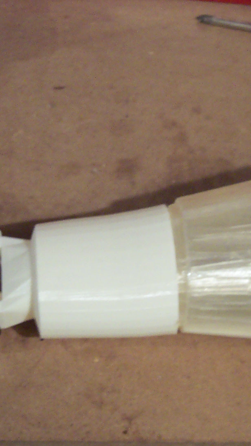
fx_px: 935
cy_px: 230
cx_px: 127
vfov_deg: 26.8
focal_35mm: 79
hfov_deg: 15.3
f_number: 2.8
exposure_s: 1/8
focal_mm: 8
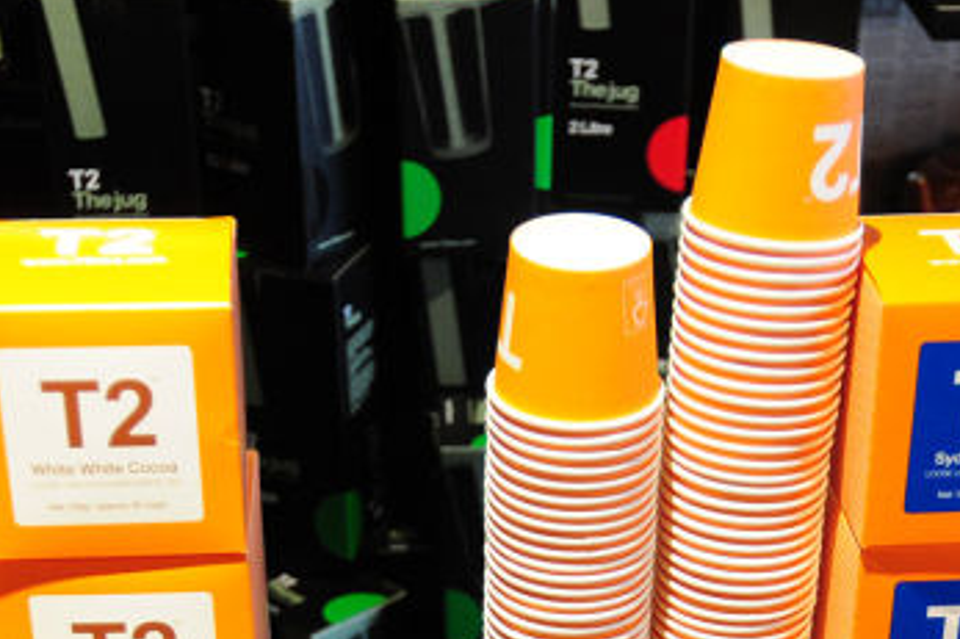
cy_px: 763
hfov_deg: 24.5
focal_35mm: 83
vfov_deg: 15.8
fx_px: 2212
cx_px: 551
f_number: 4
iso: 720
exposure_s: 1/30
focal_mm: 20
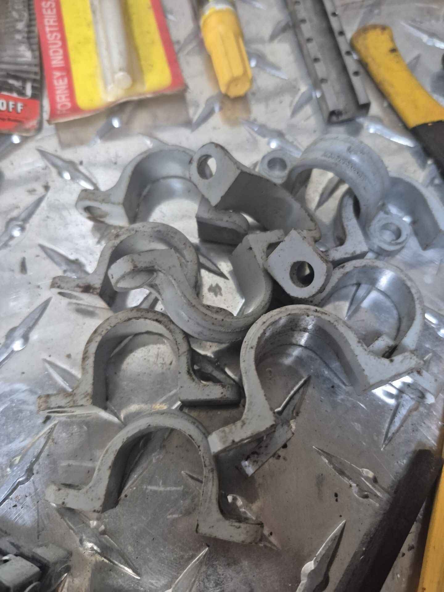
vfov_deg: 73.9
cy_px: 296
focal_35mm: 23
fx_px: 393
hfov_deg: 58.9
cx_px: 222
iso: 800
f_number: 1.8
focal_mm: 5.4
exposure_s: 1/120
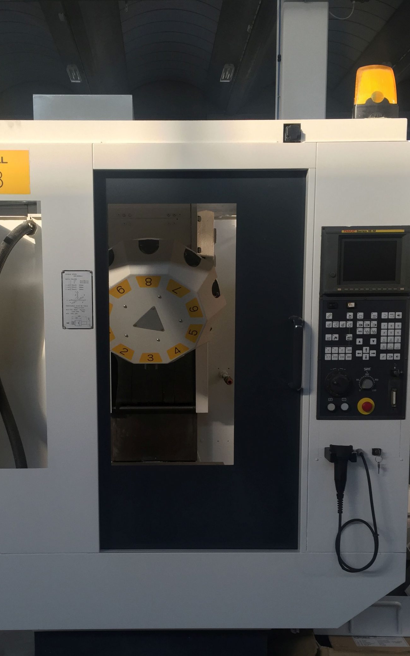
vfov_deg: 51.3
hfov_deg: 33.5
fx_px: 680
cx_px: 161
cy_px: 385
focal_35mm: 38
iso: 50
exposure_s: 1/120
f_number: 2.2
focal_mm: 4.15
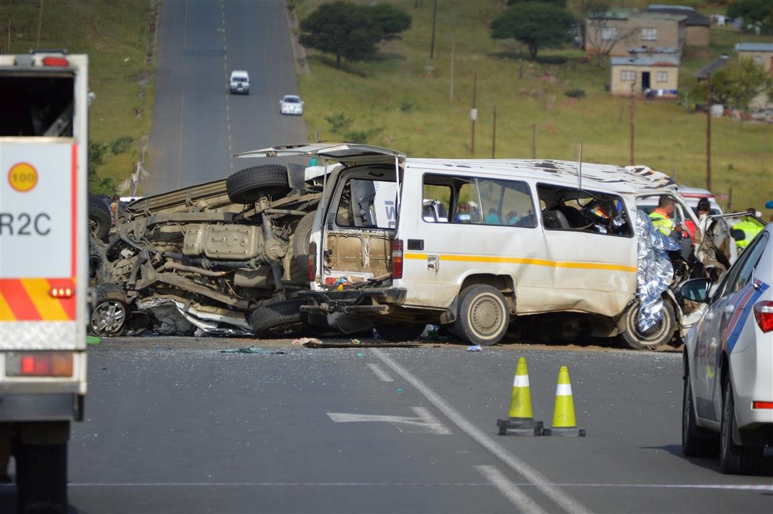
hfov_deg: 6.9
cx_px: 386
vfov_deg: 4.6
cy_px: 257
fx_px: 6436
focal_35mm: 300
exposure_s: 1/2000
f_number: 5.6
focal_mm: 200
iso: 320
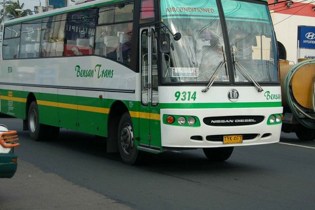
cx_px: 166
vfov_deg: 17.5
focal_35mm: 78
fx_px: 682
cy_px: 81
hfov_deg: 26.0
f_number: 5.3
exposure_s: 1/1000
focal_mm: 42
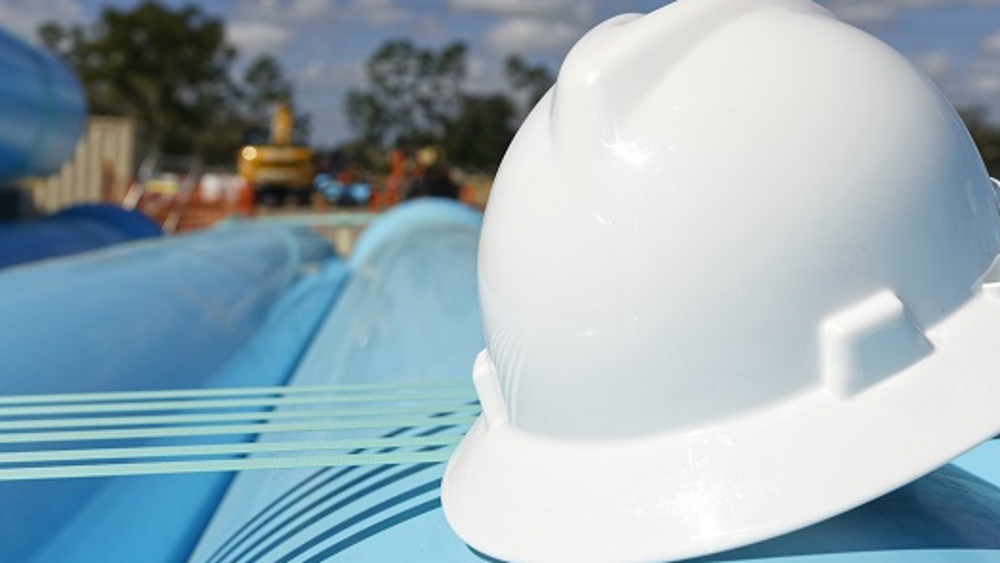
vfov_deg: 23.3
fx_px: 1353
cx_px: 615
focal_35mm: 51
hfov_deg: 40.3
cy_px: 156
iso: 125
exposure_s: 1/1600
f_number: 6.3
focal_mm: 34
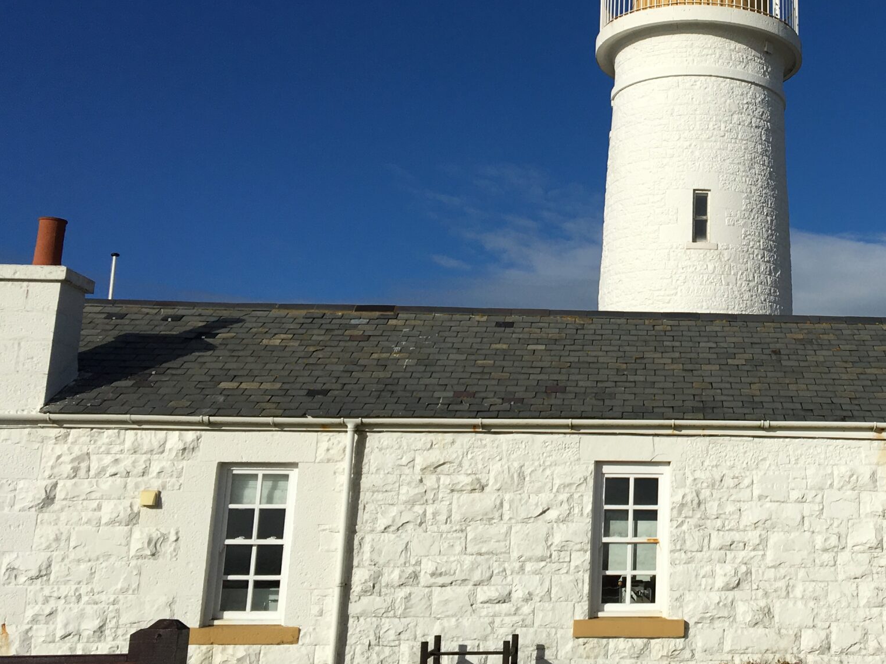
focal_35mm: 49
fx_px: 1254
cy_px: 241
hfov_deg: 37.3
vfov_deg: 29.5
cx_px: 728
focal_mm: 4.15
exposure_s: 1/4525
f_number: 2.2
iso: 25
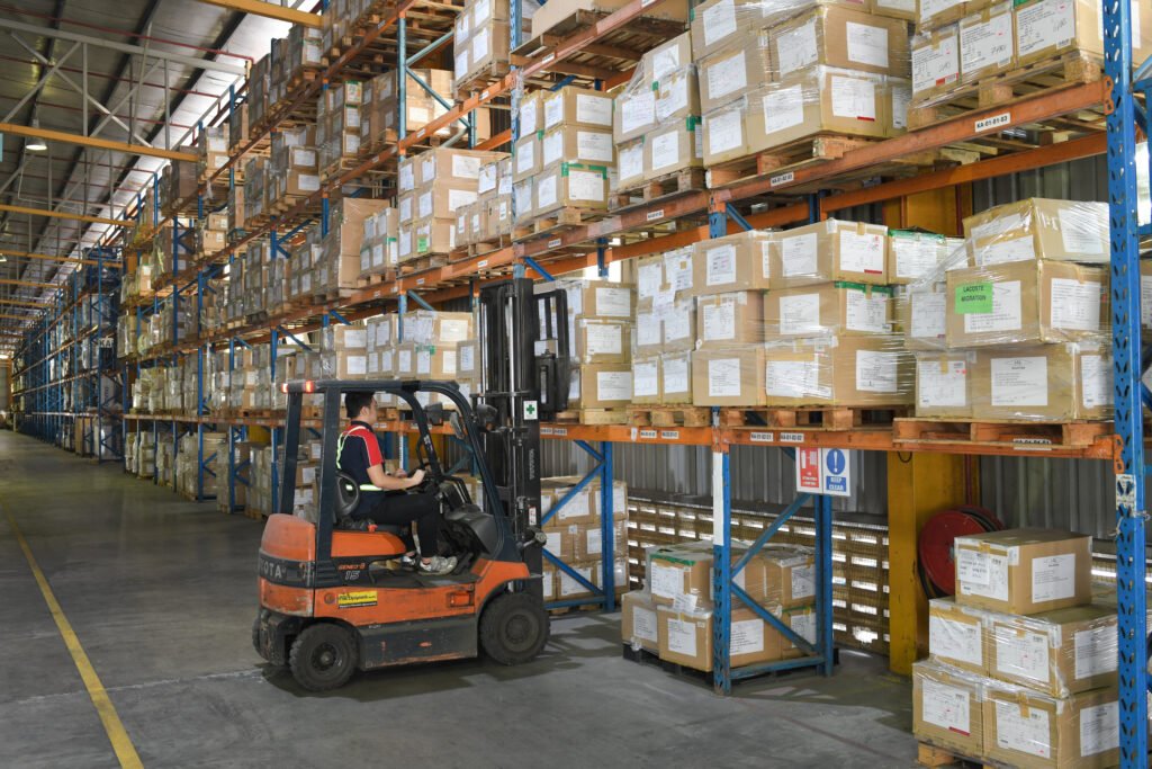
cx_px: 576
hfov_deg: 54.4
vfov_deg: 37.9
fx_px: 1120
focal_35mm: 35
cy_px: 384
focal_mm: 35
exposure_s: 1/13
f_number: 5.6
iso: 640
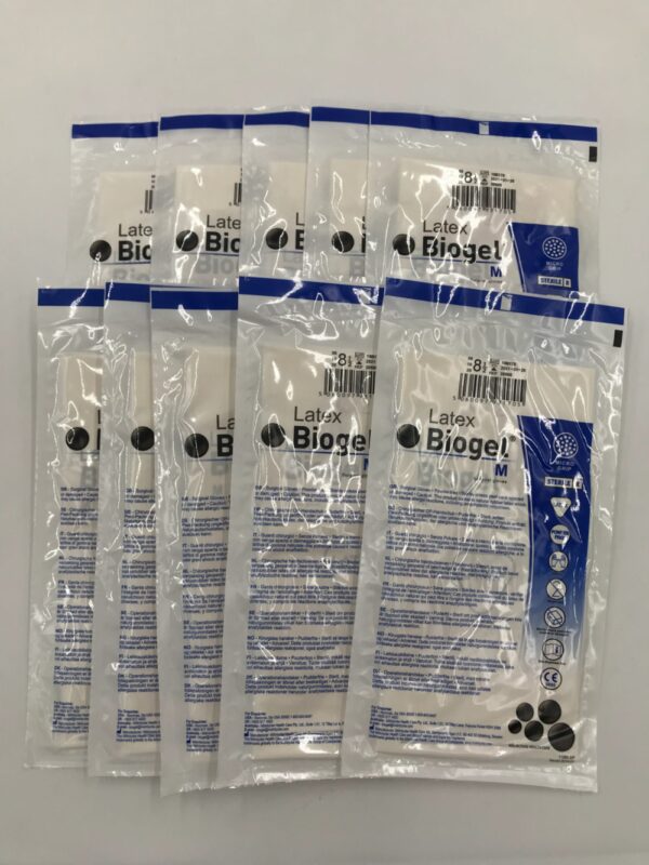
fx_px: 700
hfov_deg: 49.7
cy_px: 432
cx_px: 324
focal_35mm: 28
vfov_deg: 63.4
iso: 20
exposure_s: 1/170
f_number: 1.8
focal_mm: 3.99
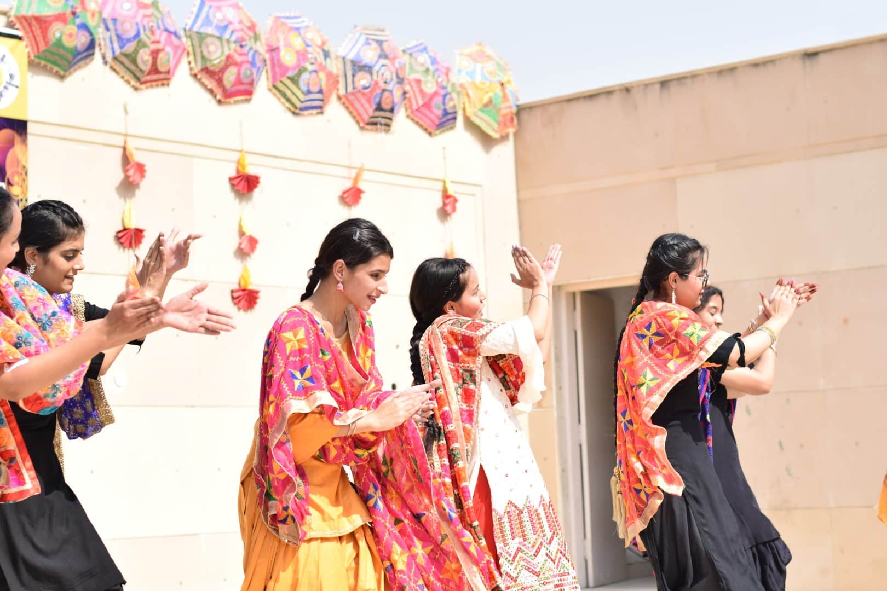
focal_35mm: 75
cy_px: 296
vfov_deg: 18.2
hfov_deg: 27.0
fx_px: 1848
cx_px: 444
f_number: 3.2
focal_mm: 50
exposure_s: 1/800
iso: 100
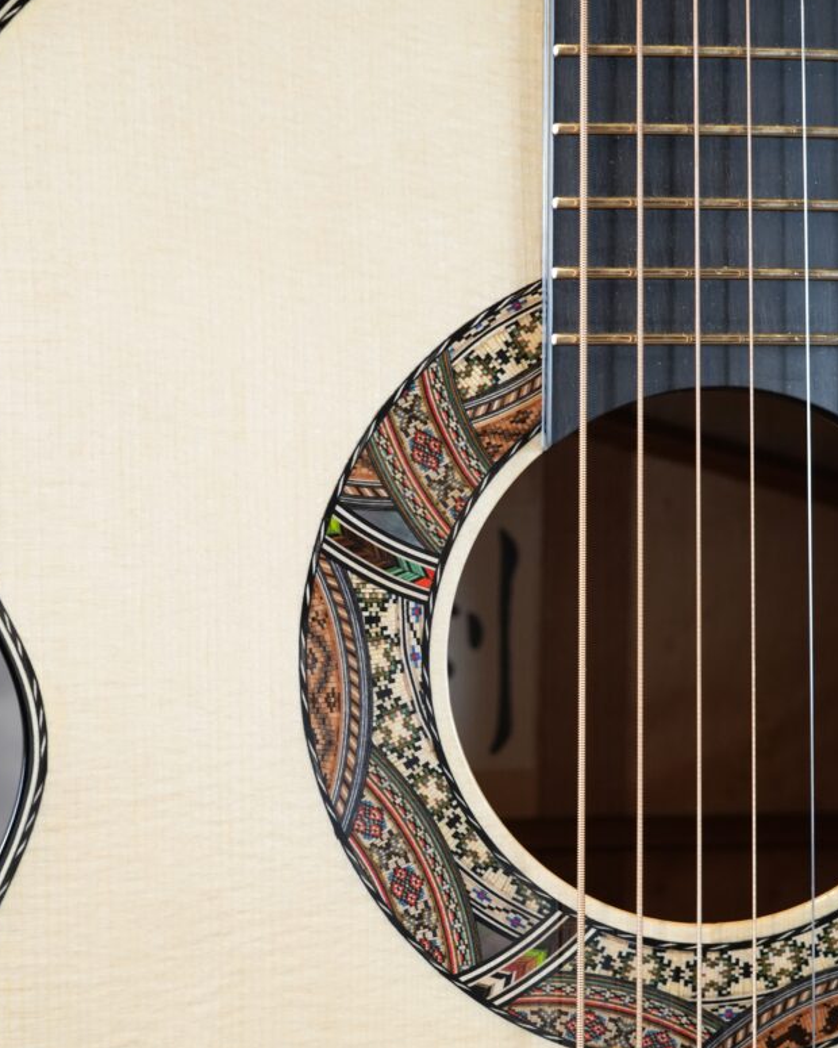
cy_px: 671
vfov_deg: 30.3
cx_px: 398
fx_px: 1922
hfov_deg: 24.6
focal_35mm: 62
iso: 3200
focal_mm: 50
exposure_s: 1/20
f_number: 6.3
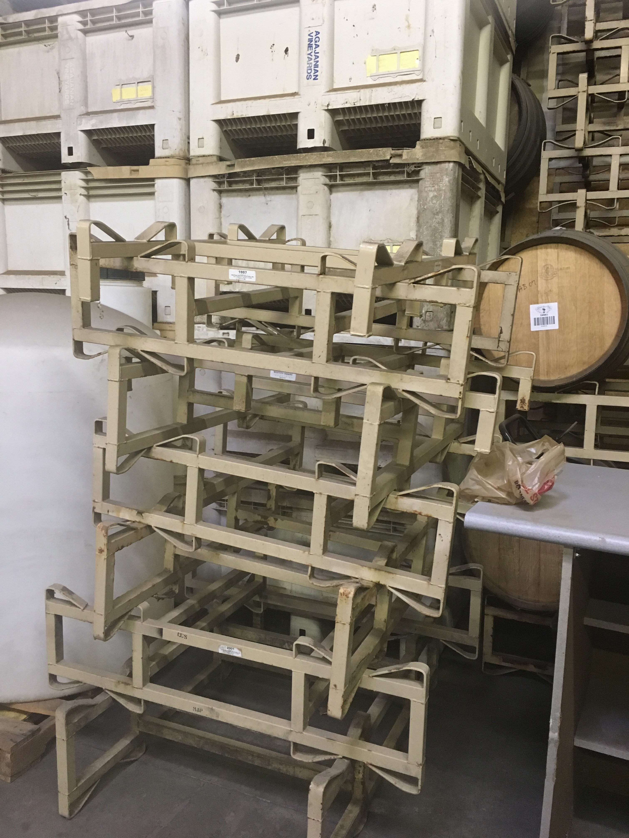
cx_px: 314
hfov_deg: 48.2
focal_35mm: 29
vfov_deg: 61.7
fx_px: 703
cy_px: 419
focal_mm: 4.15
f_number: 2.2
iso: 160
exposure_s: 1/30
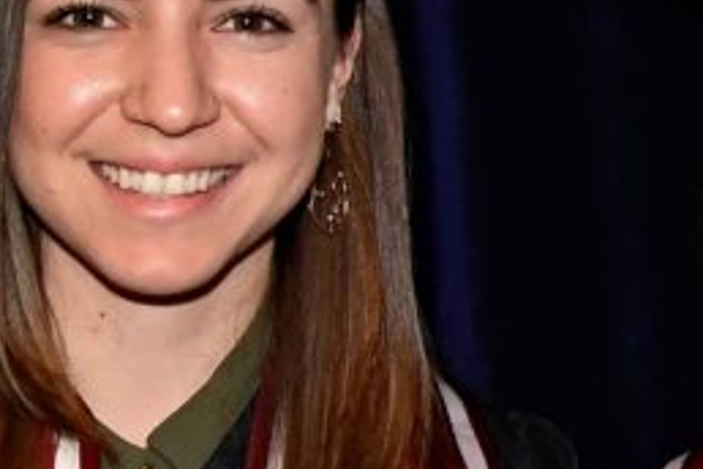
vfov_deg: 6.4
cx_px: 1144
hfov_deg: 9.3
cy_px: 205
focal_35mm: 214
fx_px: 4179
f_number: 8
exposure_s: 1/200
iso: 2000
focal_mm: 24
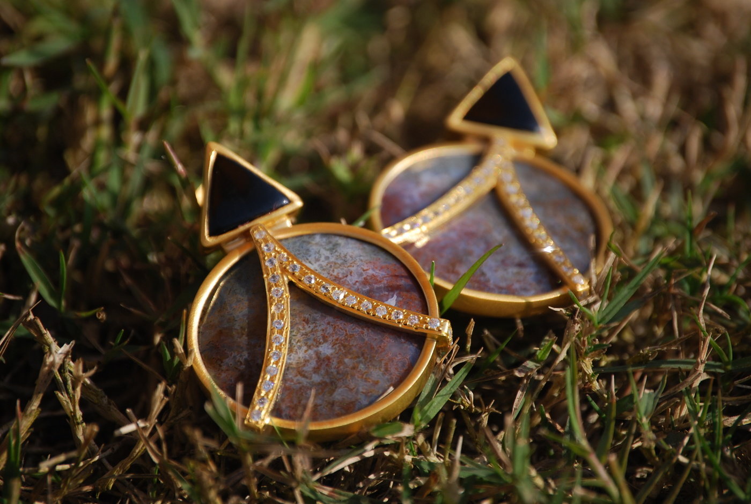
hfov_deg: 6.9
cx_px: 376
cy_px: 252
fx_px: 6272
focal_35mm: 300
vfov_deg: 4.6
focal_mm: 200
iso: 200
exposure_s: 1/640
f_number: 5.6
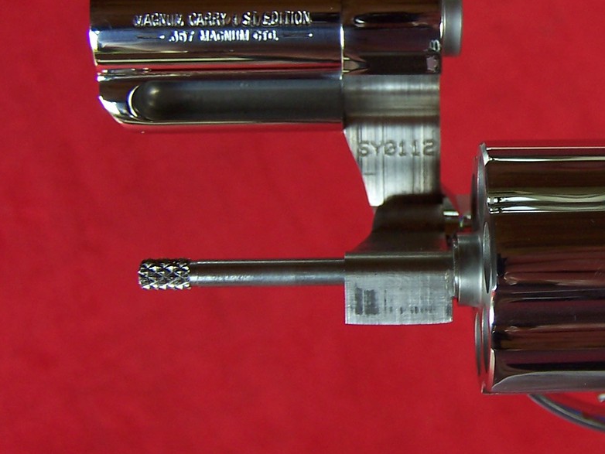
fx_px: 1189
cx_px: 535
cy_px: 182
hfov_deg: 27.6
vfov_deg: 21.6
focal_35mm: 68
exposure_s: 1/60
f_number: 2.8
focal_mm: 6.3
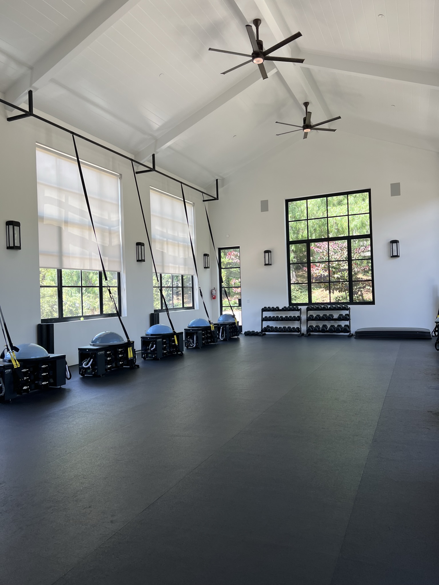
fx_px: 440
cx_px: 220
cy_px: 292
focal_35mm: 26
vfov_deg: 67.3
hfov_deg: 53.1
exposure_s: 1/204
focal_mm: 5.7
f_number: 1.5
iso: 40
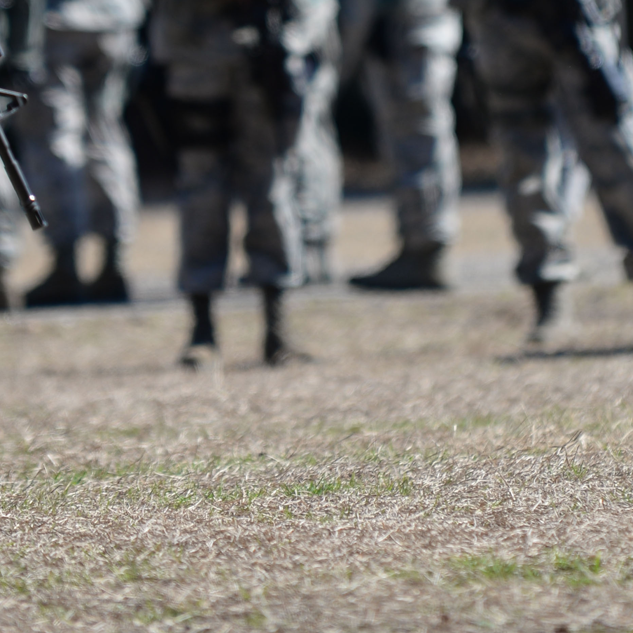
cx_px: 326
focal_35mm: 548
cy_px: -47
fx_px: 11337
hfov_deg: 3.2
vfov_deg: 3.2
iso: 100
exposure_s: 1/1250
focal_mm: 200
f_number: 2.8
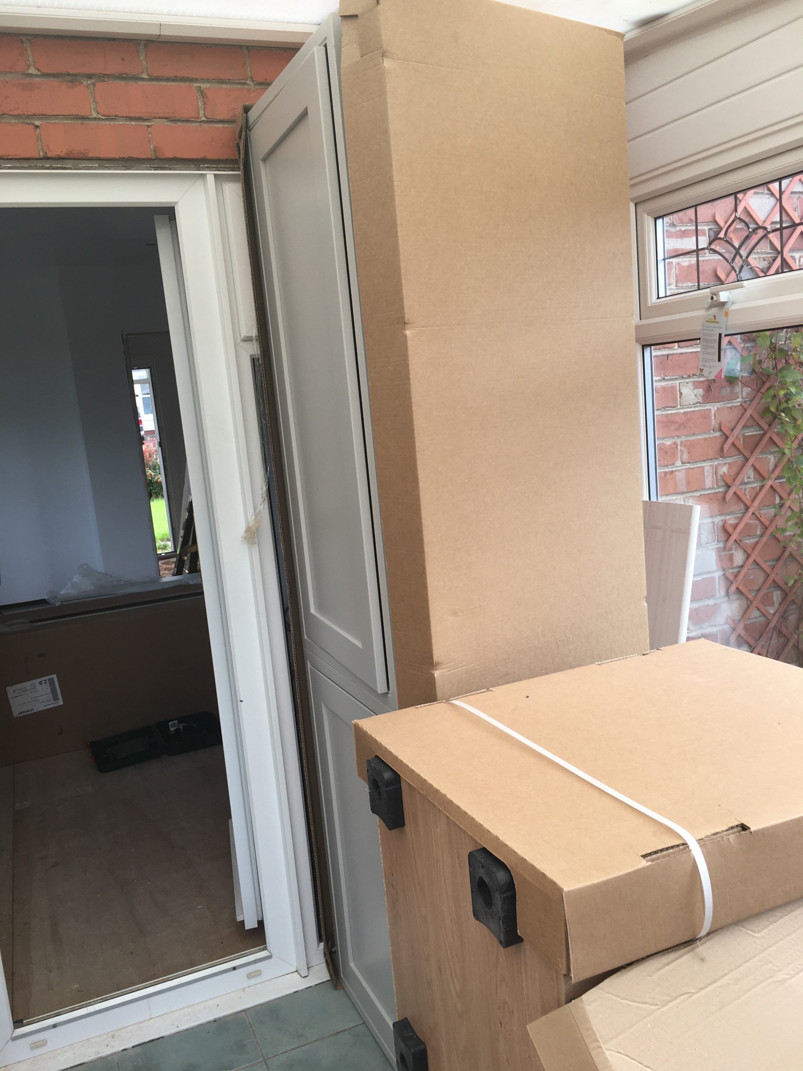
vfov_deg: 61.7
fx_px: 897
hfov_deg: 48.2
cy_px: 536
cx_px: 402
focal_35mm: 29
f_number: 2.2
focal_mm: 4.15
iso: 25
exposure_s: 1/128
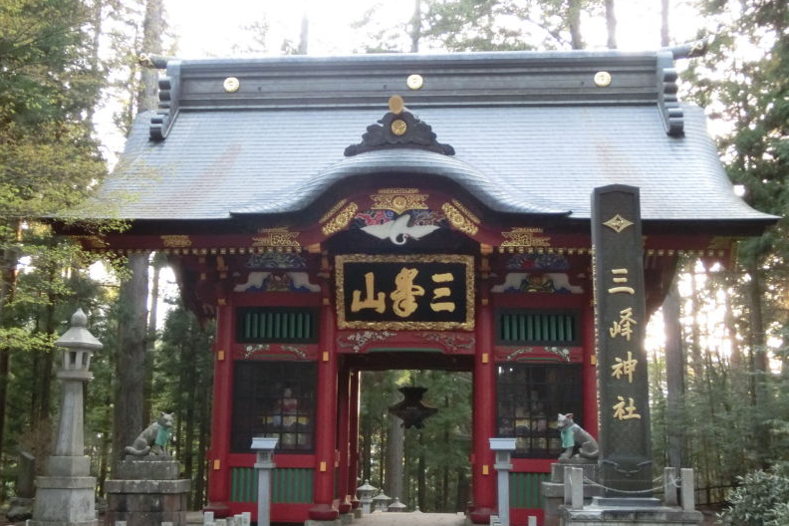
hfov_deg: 46.4
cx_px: 397
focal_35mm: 42
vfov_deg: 31.9
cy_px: 293
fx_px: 920
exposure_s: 1/60
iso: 800
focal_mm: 7.15
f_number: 4
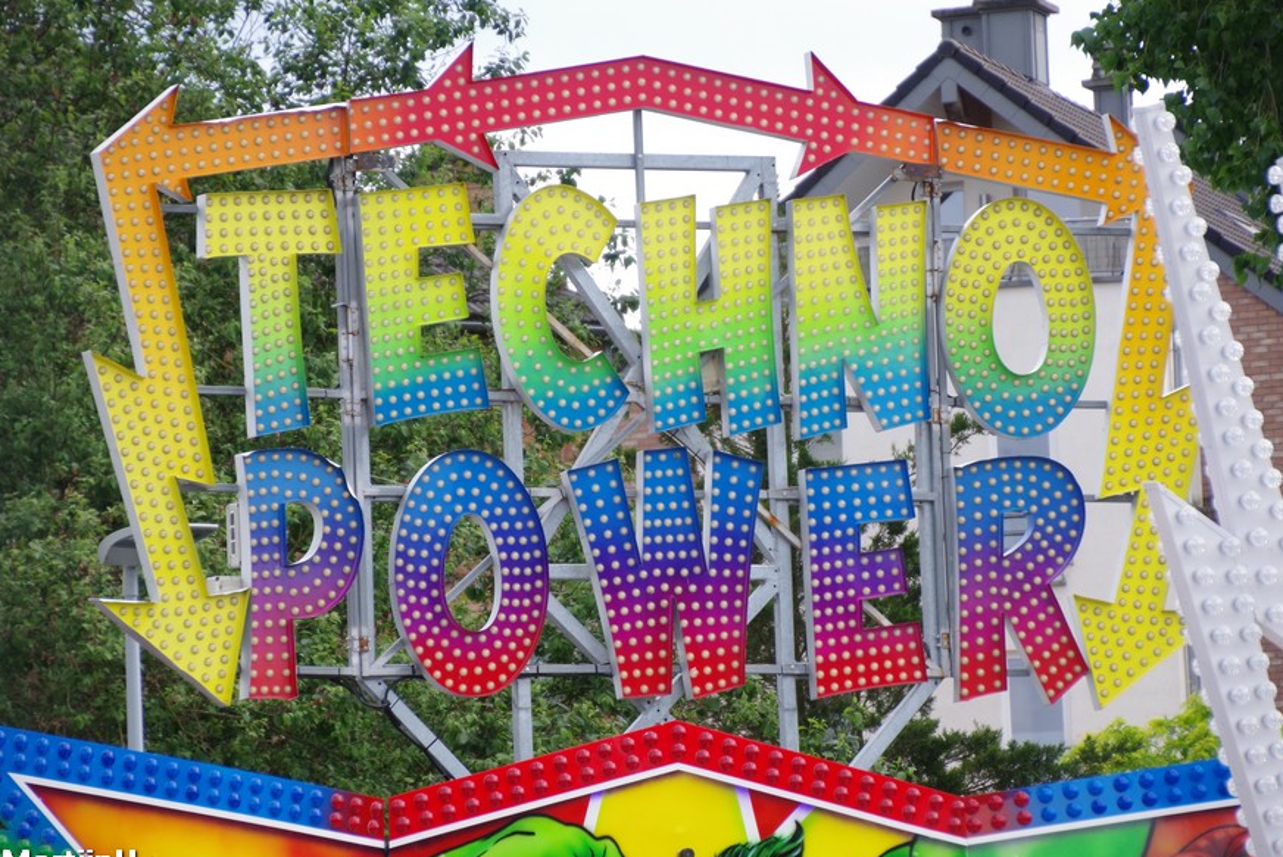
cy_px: 404
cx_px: 731
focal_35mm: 317
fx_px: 11301
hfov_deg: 6.5
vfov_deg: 4.3
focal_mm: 180
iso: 400
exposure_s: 1/400
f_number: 7.1
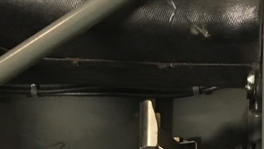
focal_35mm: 105
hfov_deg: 20.4
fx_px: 735
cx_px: 139
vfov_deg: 11.0
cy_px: 246
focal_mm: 4.15
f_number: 2.2
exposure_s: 1/24
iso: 200
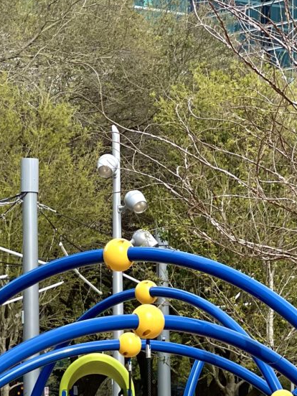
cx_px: 131
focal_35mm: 178
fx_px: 2036
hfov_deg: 8.3
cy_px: 533
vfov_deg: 10.8
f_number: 2.2
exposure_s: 1/451
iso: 20
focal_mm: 7.5
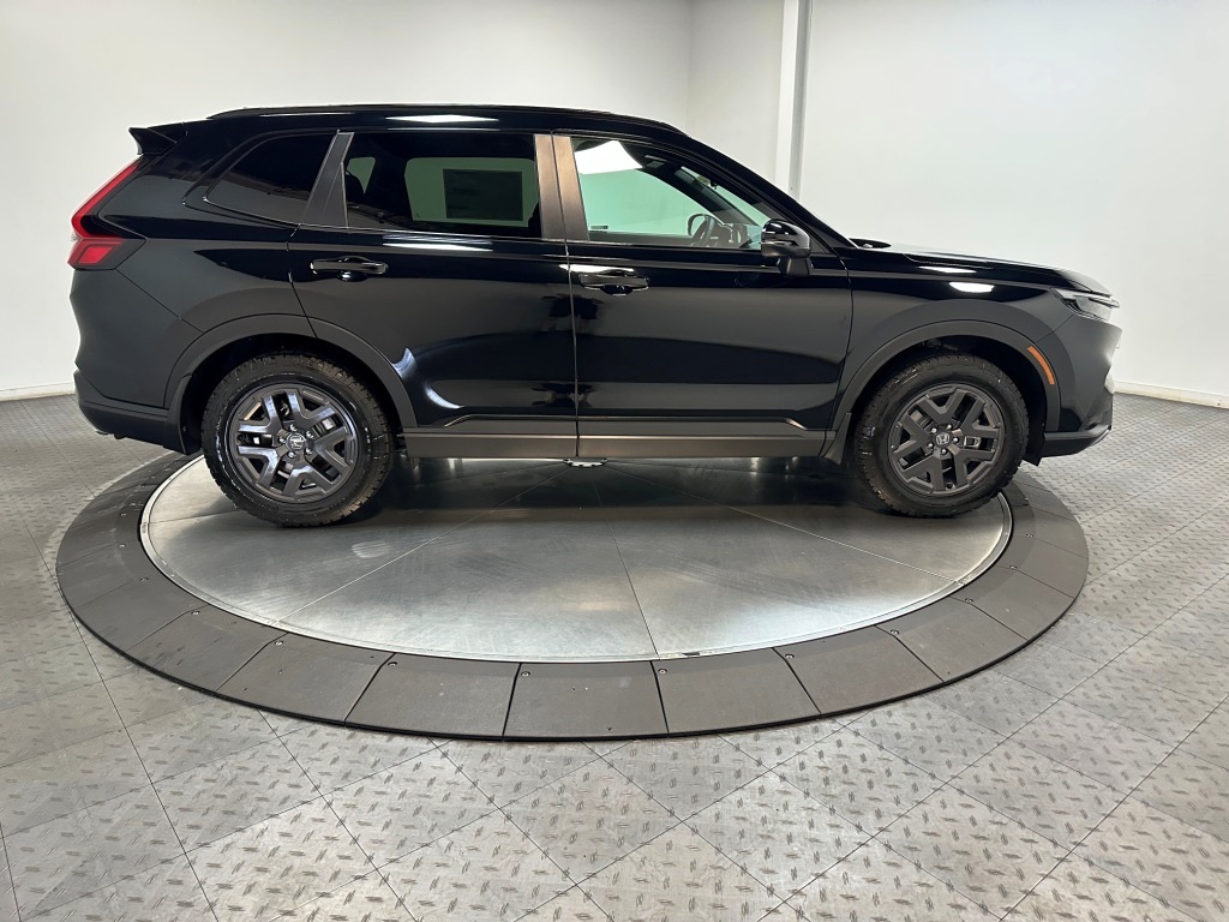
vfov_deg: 56.8
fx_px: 852
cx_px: 614
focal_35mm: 24
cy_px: 461
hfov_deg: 71.6
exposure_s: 1/60
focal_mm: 6.86
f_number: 1.78
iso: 500
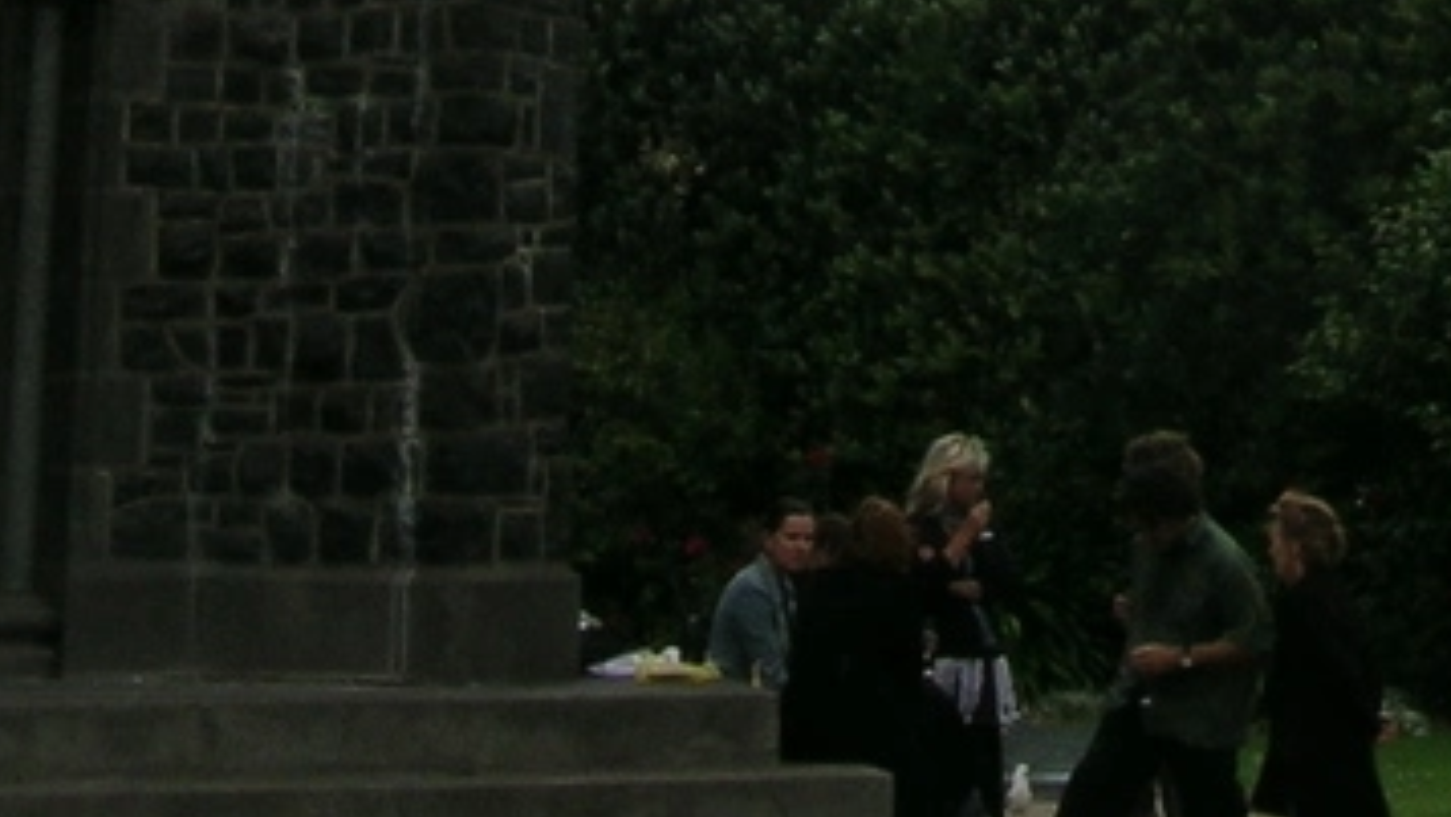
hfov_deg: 17.2
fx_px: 4733
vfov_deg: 8.9
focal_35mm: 123
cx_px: 1317
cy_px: -1118
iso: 50
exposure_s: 1/227
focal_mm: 5.8
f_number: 7.1
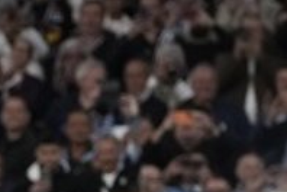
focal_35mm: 1195
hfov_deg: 1.7
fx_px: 9526
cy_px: 97
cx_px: -129
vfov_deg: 1.2
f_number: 2.8
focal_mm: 158
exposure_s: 1/2500
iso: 2500
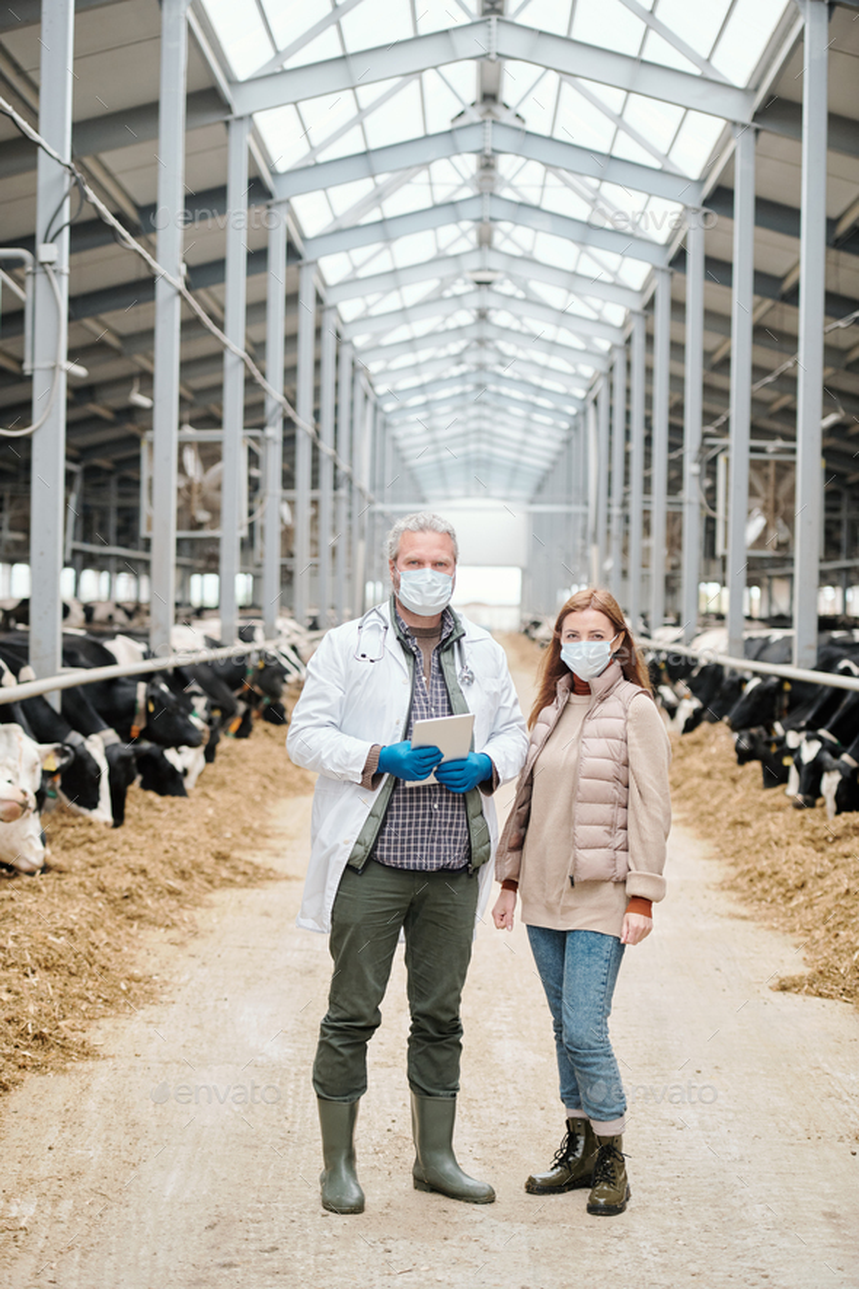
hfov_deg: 19.5
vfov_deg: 28.8
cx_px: 430
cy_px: 644
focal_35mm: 70
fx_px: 2505
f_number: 2.8
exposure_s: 1/160
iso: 800
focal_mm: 70
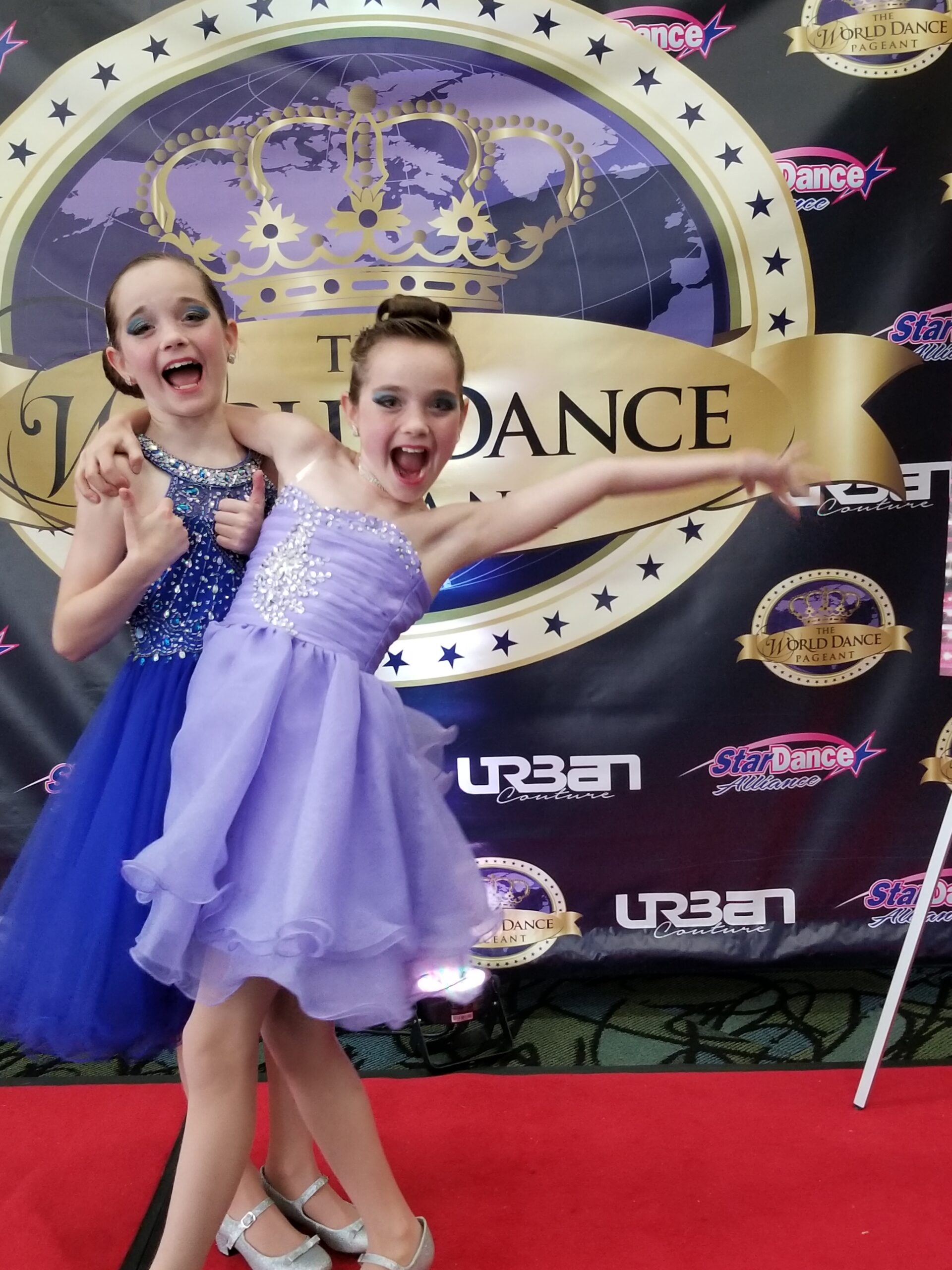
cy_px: 635
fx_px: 953
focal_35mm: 26
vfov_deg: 67.3
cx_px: 476
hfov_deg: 53.1
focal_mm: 4.25
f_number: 1.7
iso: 400
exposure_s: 1/60
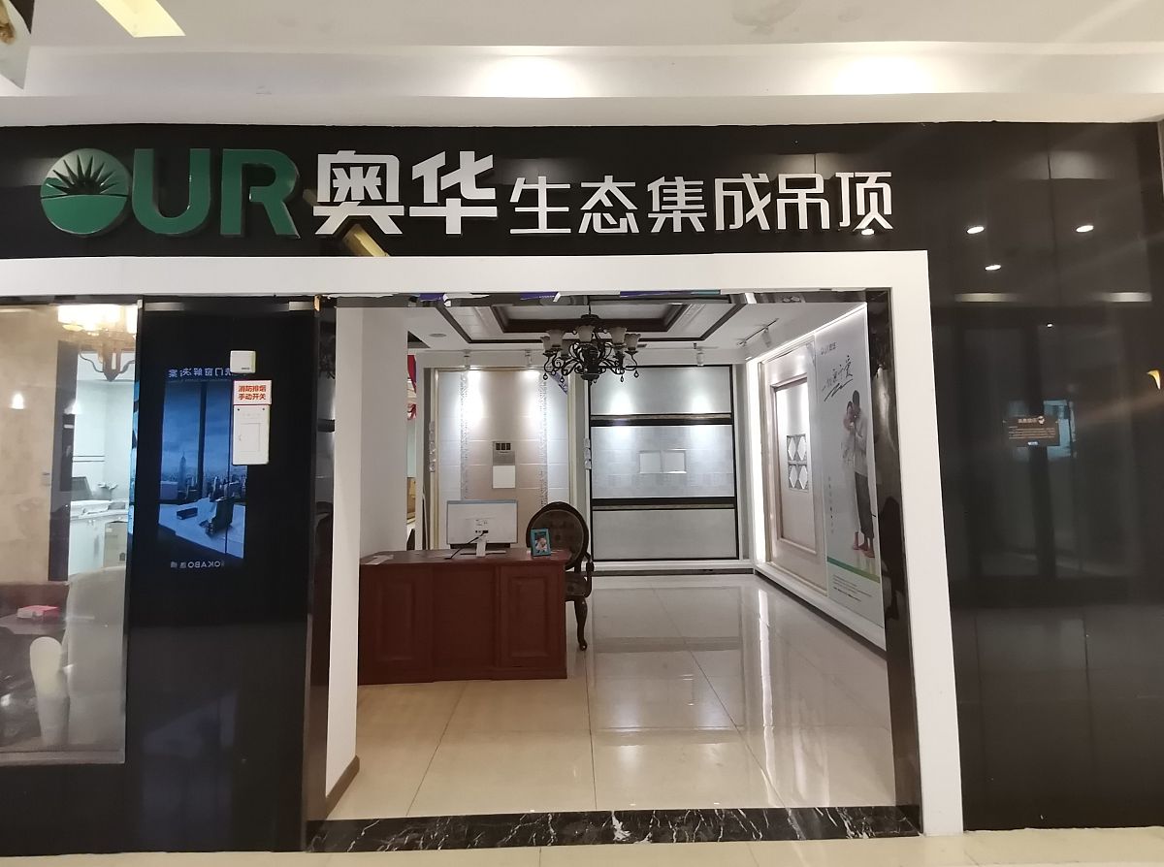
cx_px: 582
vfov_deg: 77.9
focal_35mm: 16
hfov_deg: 94.6
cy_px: 434
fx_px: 537
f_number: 2.4
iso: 320
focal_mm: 1.78
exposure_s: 1/25
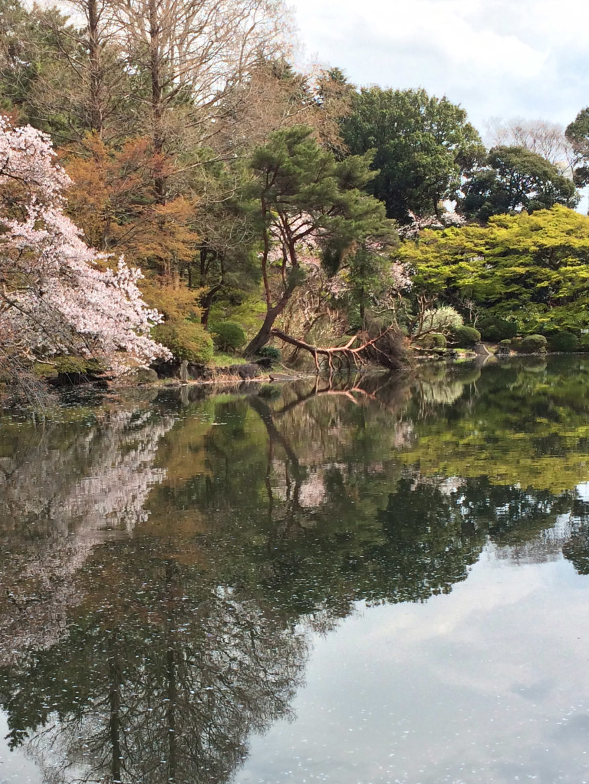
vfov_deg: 34.9
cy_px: 445
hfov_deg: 26.4
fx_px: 1247
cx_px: 188
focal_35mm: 55
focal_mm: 4.12
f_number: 2.2
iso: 32
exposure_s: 1/873
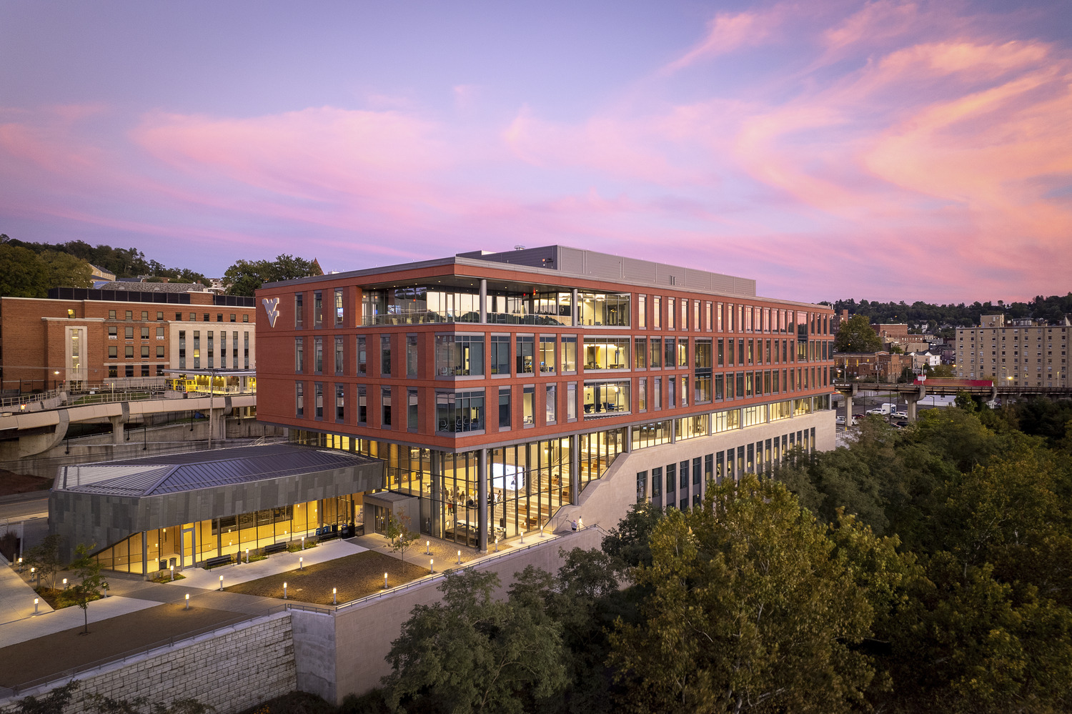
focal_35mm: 22
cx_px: 536
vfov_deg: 57.2
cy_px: 357
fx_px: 655
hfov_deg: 78.6
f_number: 2.8
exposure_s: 2
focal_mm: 8.38
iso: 100
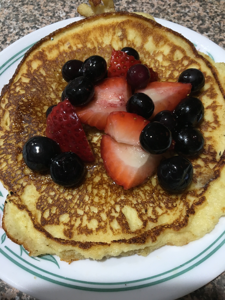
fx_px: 251
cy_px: 150
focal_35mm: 29
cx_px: 112
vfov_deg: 61.7
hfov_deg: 48.2
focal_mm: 4.15
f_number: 2.2
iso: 125
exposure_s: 1/33
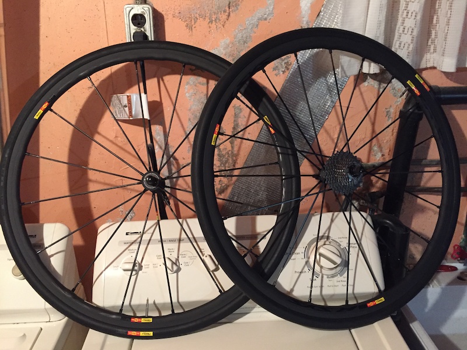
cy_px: 175
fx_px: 391
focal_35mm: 29
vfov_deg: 48.2
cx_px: 234
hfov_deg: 61.7
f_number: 2.2
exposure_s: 1/15
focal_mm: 4.15
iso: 250
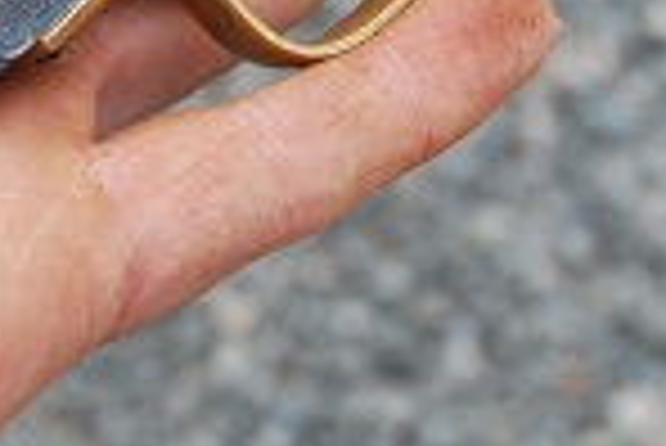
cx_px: -270
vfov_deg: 6.6
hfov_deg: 9.7
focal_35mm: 207
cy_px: 20
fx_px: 3833
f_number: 5.6
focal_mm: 34
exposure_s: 1/125
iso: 100
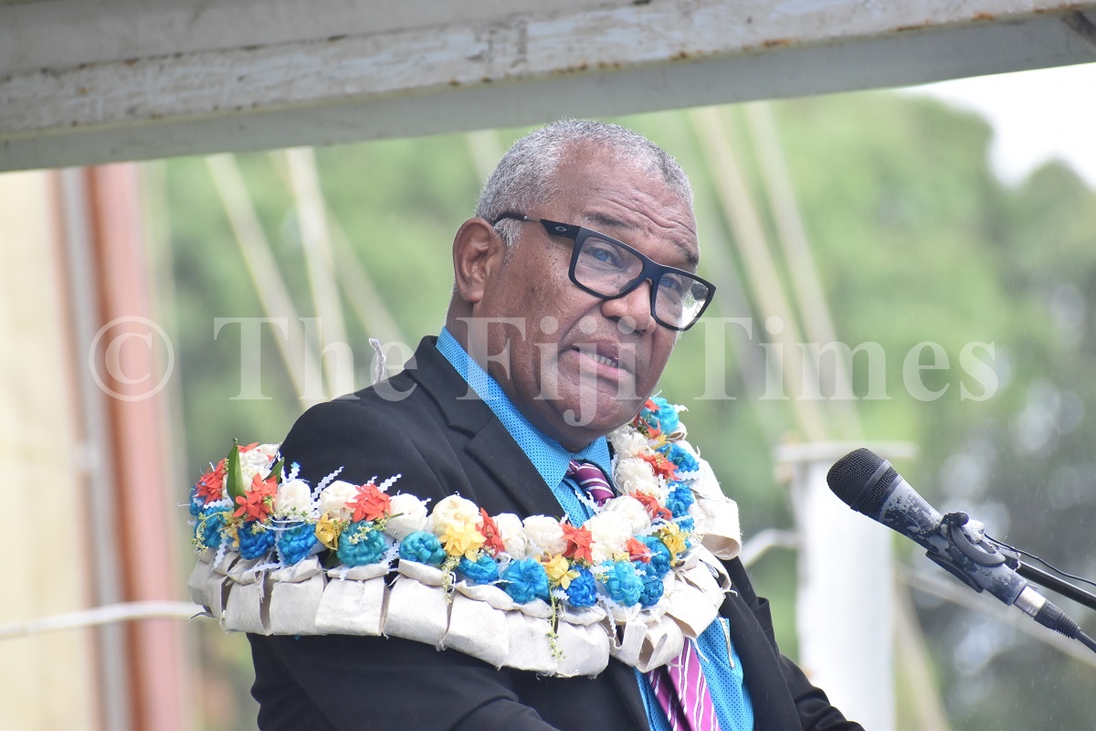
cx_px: 548
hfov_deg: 4.6
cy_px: 366
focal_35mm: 450
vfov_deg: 3.1
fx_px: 13699
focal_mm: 300
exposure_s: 1/320
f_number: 7.1
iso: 800
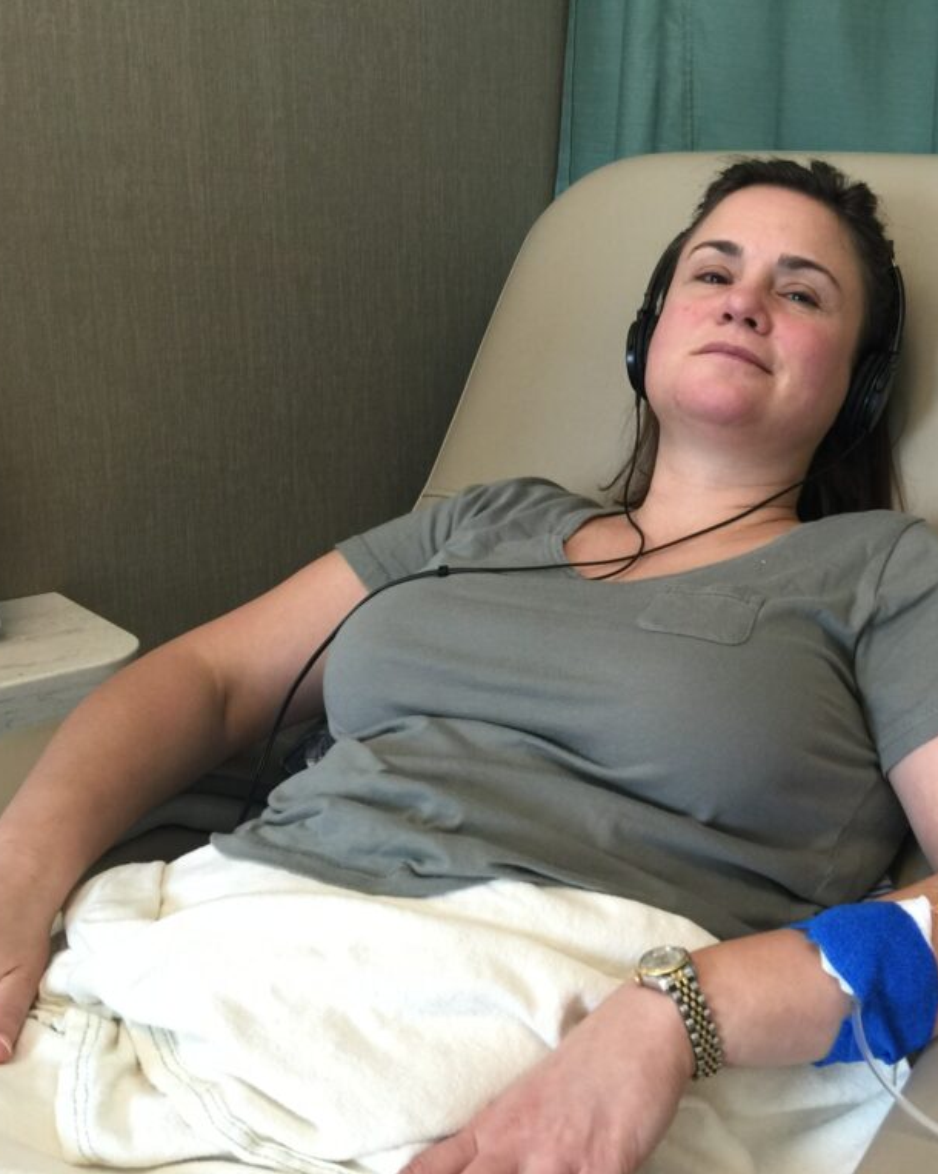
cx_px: 643
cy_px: 585
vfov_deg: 47.9
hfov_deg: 38.6
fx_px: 1319
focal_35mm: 38
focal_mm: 4.15
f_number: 2.2
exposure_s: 1/30
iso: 50
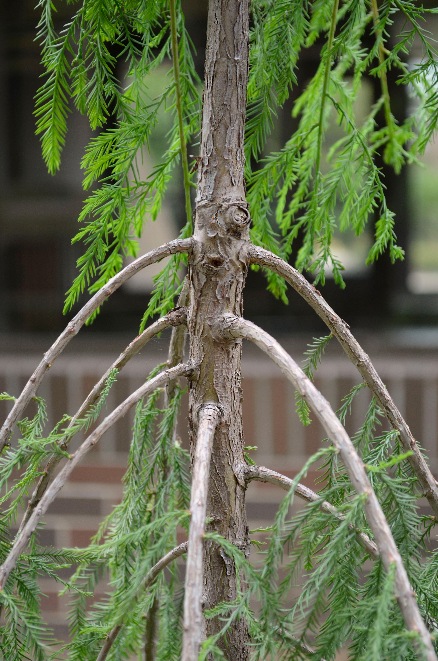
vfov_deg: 24.7
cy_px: 330
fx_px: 1512
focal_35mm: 82
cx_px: 219
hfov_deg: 16.5
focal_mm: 55
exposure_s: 1/60
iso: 450
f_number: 5.6
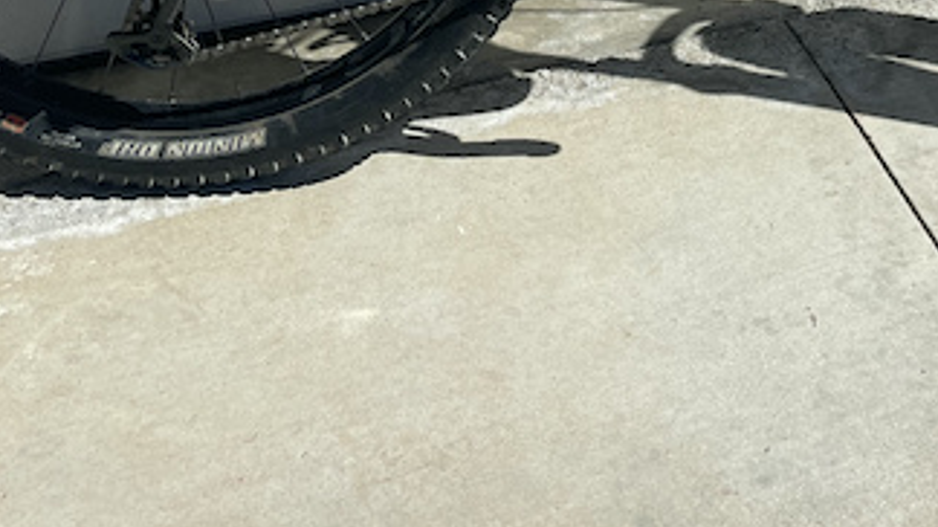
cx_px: 871
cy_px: -316
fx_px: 1740
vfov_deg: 15.6
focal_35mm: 70
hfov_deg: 28.8
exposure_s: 1/5051
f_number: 1.6
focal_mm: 4.2
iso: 32
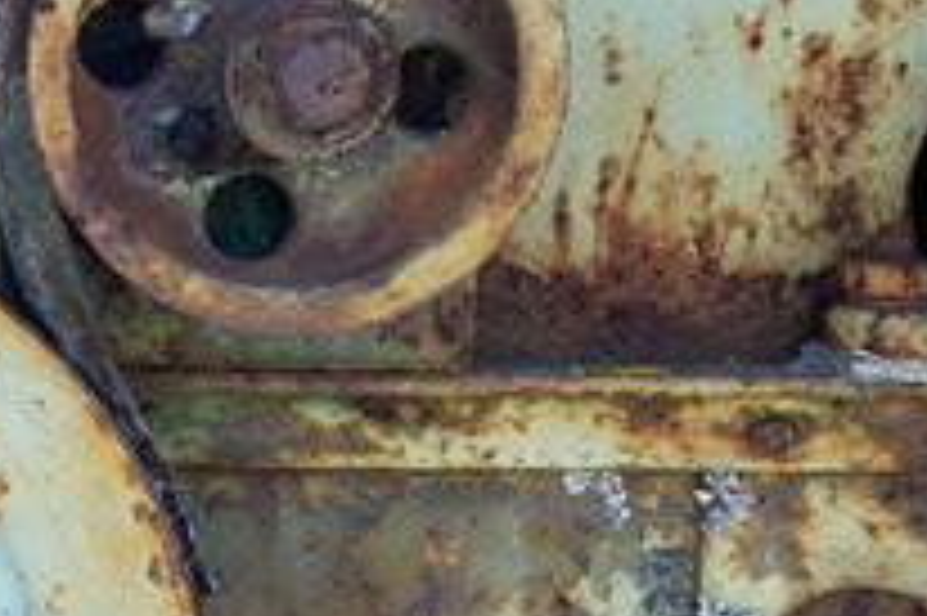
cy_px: 112
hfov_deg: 15.4
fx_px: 3036
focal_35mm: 118
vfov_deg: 11.5
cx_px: -630
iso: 200
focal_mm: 18
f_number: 6.3
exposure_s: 1/80
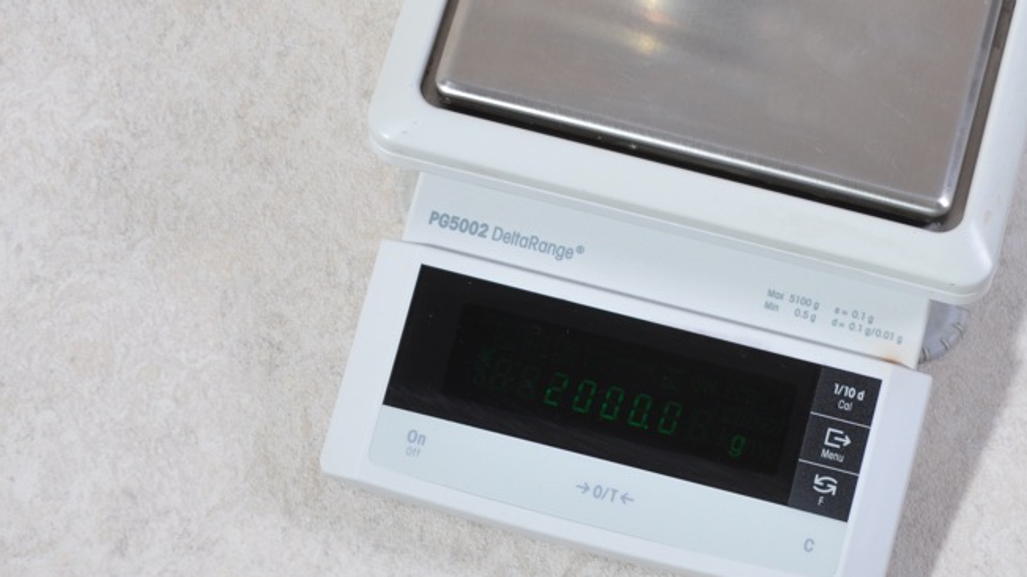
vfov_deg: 8.2
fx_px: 4028
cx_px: 778
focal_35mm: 148
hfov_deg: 14.5
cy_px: 27
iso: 200
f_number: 8
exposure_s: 1/60
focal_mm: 48
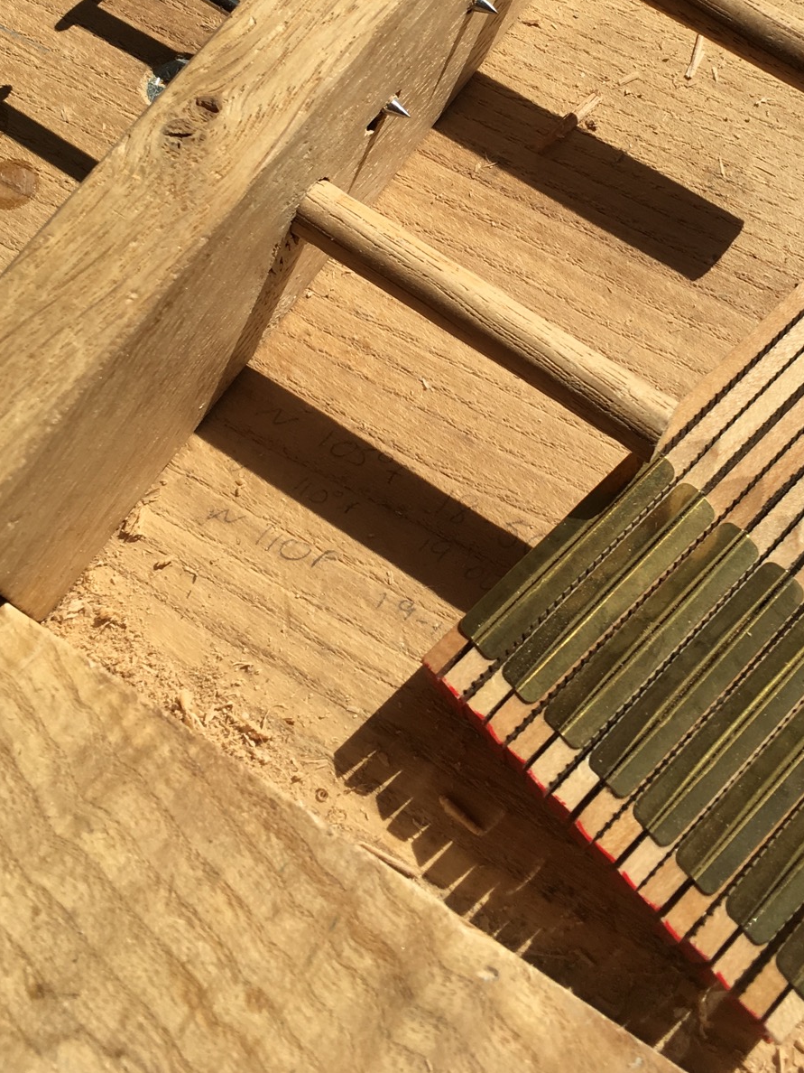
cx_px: 516
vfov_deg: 36.4
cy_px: 164
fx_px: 1548
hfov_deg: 29.0
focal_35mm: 50
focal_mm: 4.15
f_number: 2.2
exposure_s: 1/1570
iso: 25
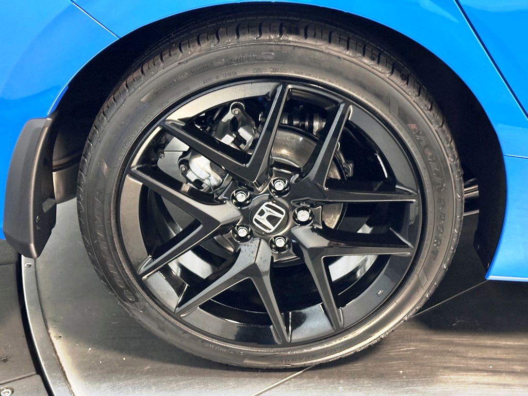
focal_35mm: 48
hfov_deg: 39.7
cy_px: 198
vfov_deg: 30.3
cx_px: 264
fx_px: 732
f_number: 1.78
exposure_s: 1/20
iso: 640
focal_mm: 6.86
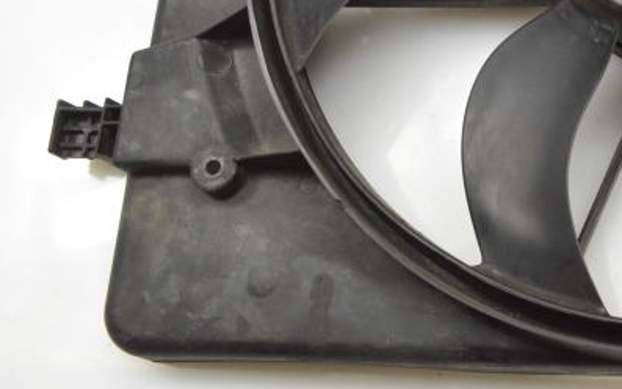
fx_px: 1203
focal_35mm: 71
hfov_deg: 25.5
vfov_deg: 17.6
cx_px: 774
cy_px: -50
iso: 2000
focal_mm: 18
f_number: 8
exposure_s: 1/250
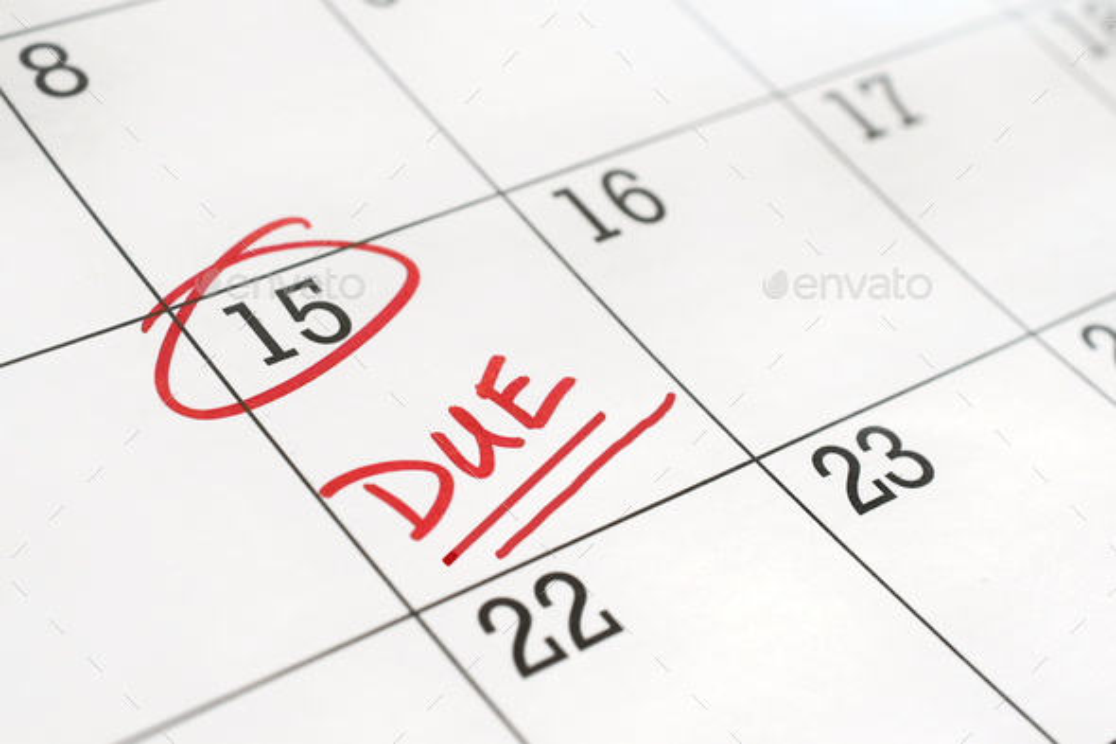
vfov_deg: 22.6
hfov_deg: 33.4
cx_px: 558
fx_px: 1859
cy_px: 372
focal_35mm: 60
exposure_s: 1/50
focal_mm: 40
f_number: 10
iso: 200
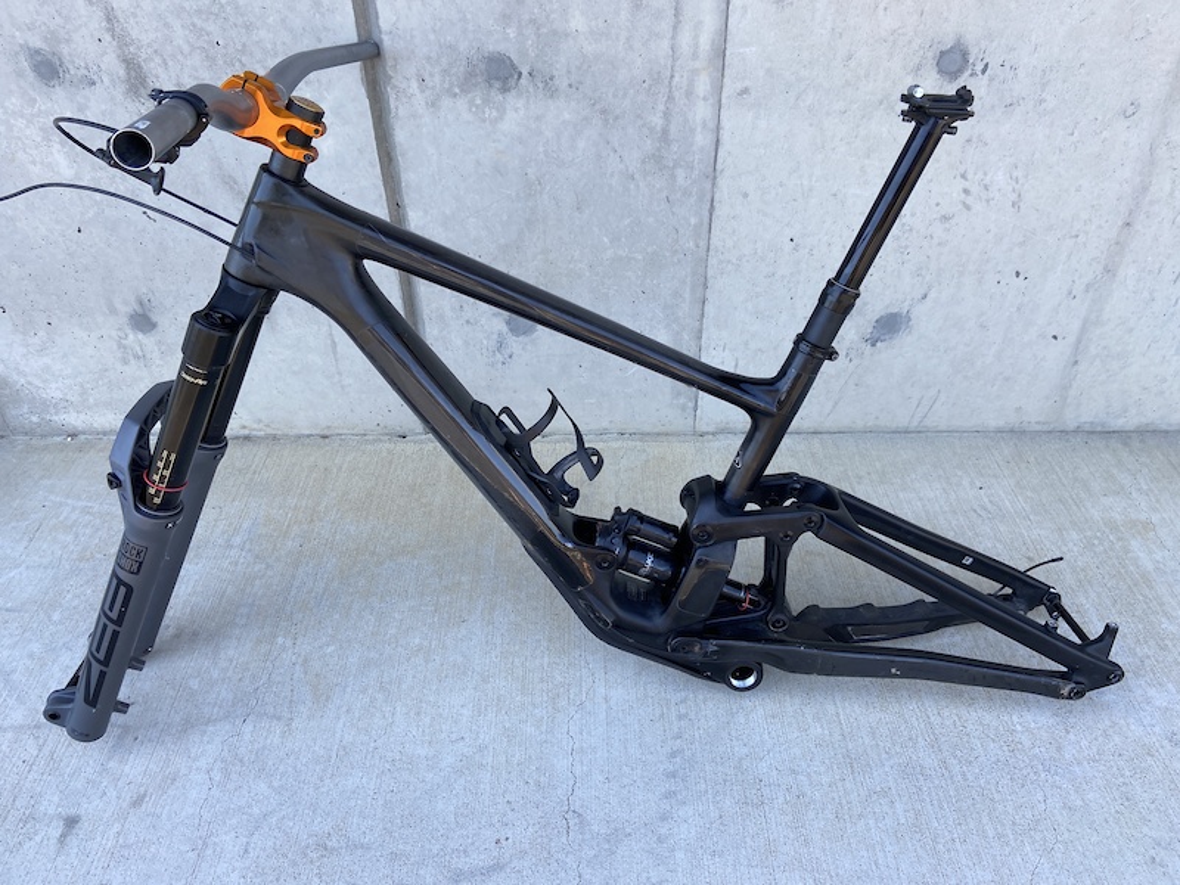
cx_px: 590
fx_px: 886
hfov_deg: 67.3
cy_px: 442
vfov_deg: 53.1
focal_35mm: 26
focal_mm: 4.25
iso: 32
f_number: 1.8
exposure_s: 1/296
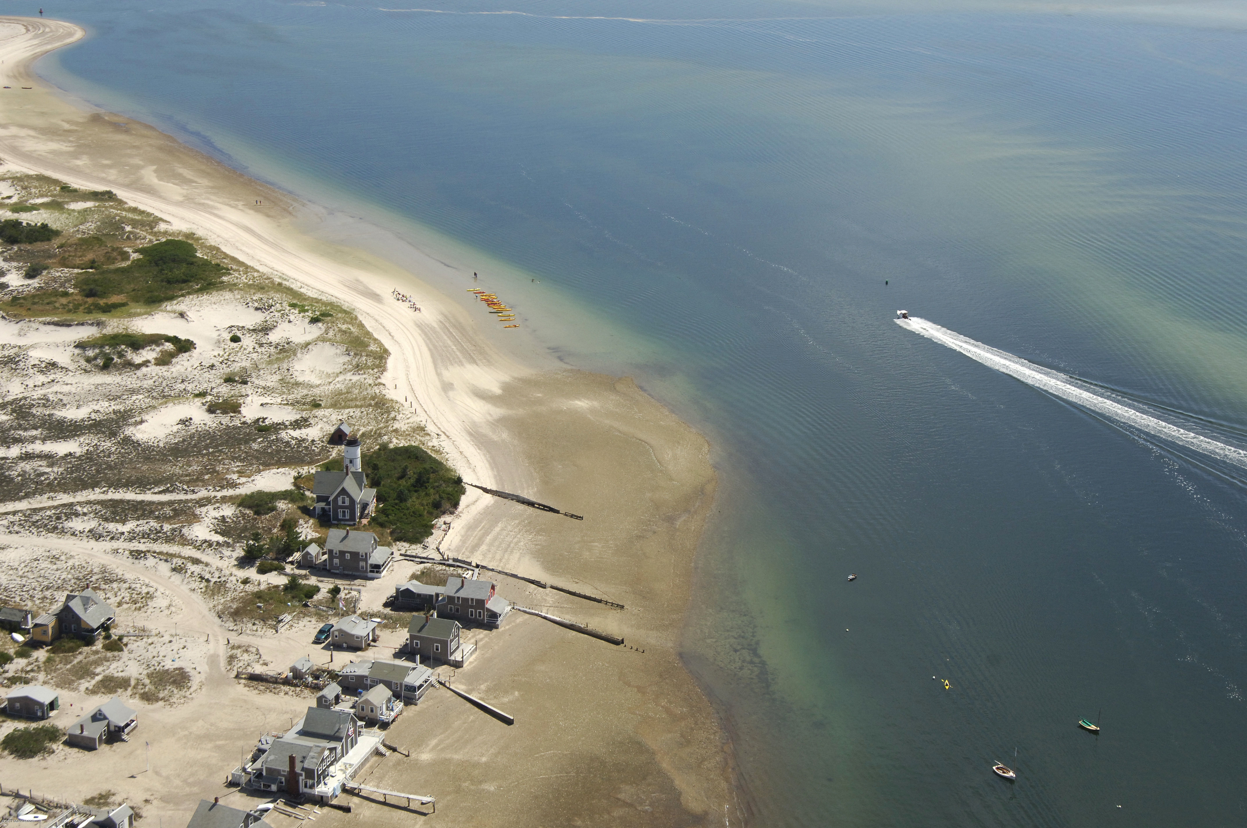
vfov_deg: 21.5
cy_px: 414
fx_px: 2180
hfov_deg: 31.9
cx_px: 624
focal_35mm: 63
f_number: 9
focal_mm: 42
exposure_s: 1/1000
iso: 400
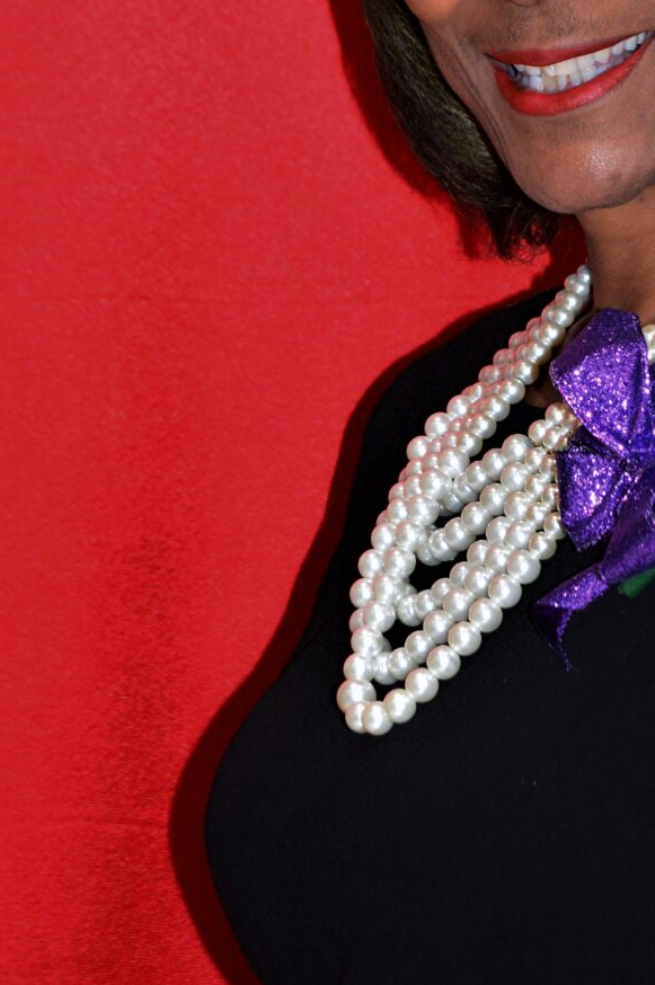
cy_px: 190
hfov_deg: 4.9
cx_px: 554
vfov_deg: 7.4
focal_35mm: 277
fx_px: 7571
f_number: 8
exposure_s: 1/160
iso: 1800
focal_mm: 105
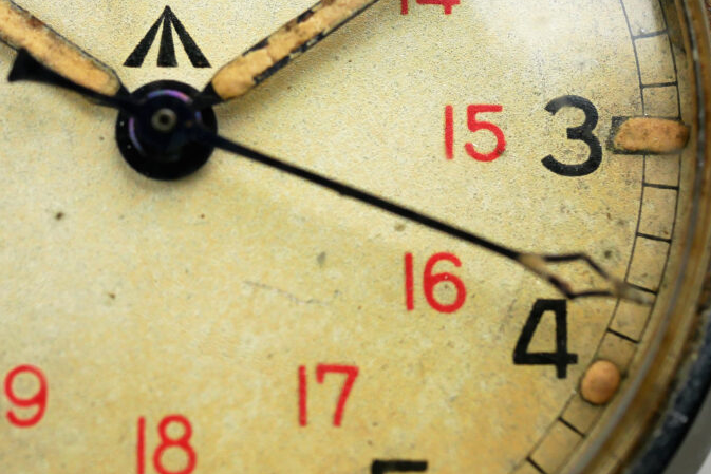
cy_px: 129
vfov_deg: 14.4
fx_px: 1877
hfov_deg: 21.4
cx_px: 313
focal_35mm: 95
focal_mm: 30
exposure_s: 1/200
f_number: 4.5
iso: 800
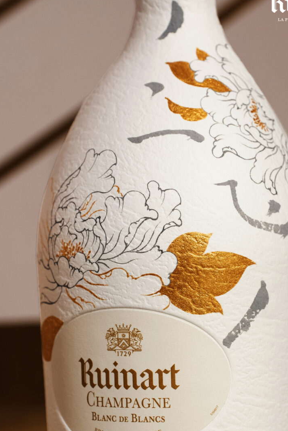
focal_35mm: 260
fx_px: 3116
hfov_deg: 5.3
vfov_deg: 7.9
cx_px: 165
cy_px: 225
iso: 3200
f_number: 5.6
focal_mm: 180
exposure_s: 1/100
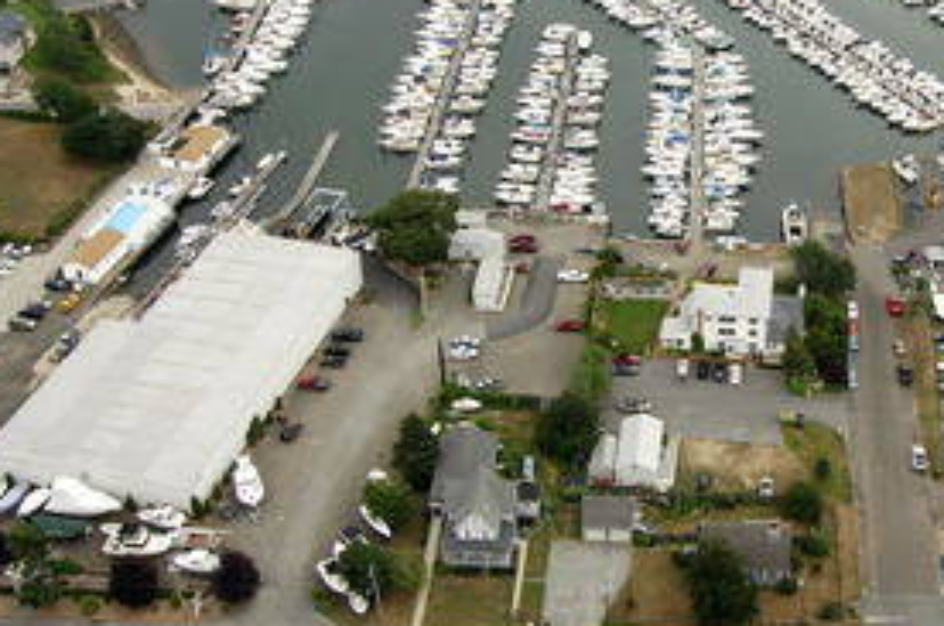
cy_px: 246
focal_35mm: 59
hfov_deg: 33.0
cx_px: 756
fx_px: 1544
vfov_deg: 22.9
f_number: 5.6
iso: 400
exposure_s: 1/1000
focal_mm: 24
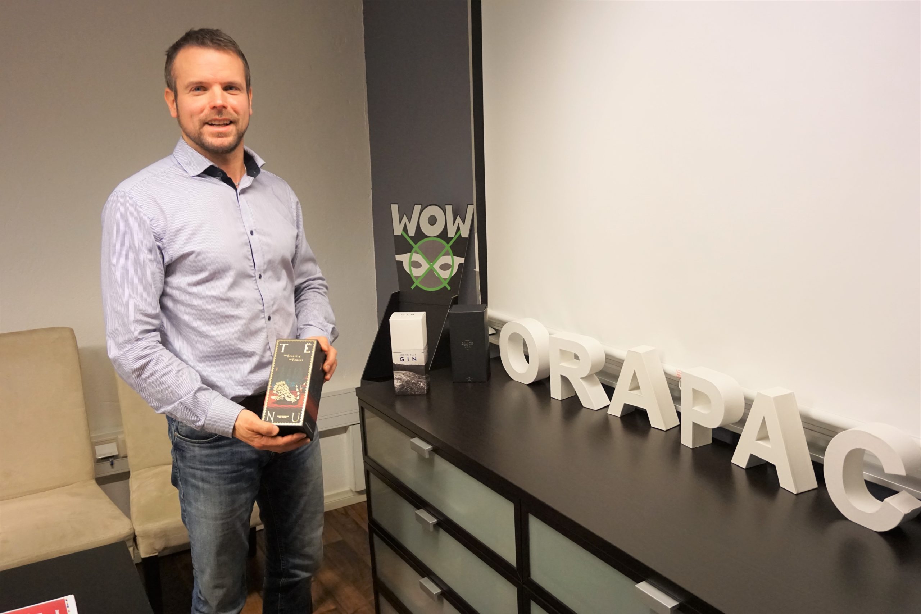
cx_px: 460
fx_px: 806
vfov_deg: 41.7
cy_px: 307
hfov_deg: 59.5
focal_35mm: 32
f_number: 4
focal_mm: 21
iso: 2000
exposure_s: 1/160
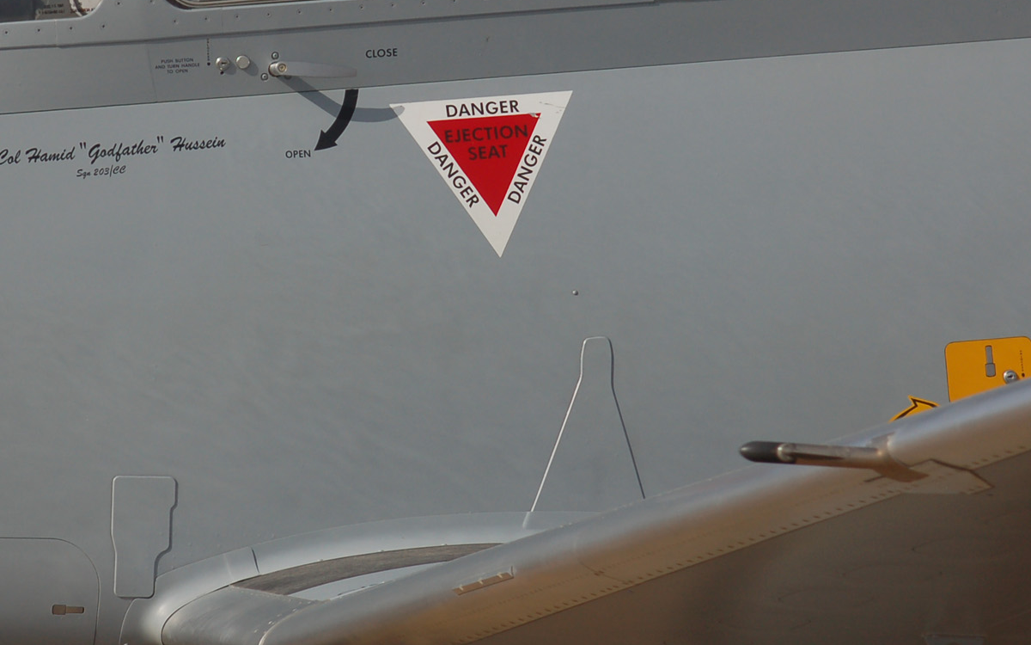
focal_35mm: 262
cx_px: 414
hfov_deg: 8.0
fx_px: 7362
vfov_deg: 5.0
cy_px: 120
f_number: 9
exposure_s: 1/250
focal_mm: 98
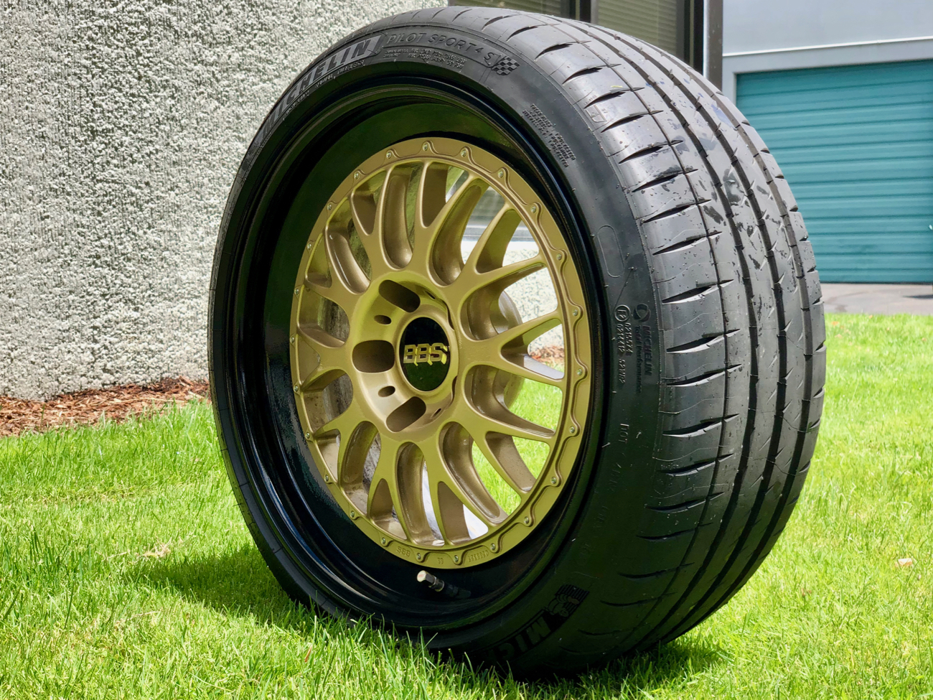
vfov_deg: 28.0
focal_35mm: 52
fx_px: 1402
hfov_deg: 36.8
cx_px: 466
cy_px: 350
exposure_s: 1/578
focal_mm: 6
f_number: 2.4
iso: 16
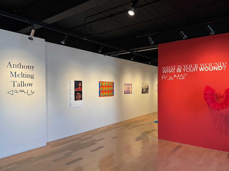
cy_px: 86
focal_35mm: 24
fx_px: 159
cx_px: 114
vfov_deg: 56.8
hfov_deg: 71.6
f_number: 1.78
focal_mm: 6.86
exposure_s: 1/121
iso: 125
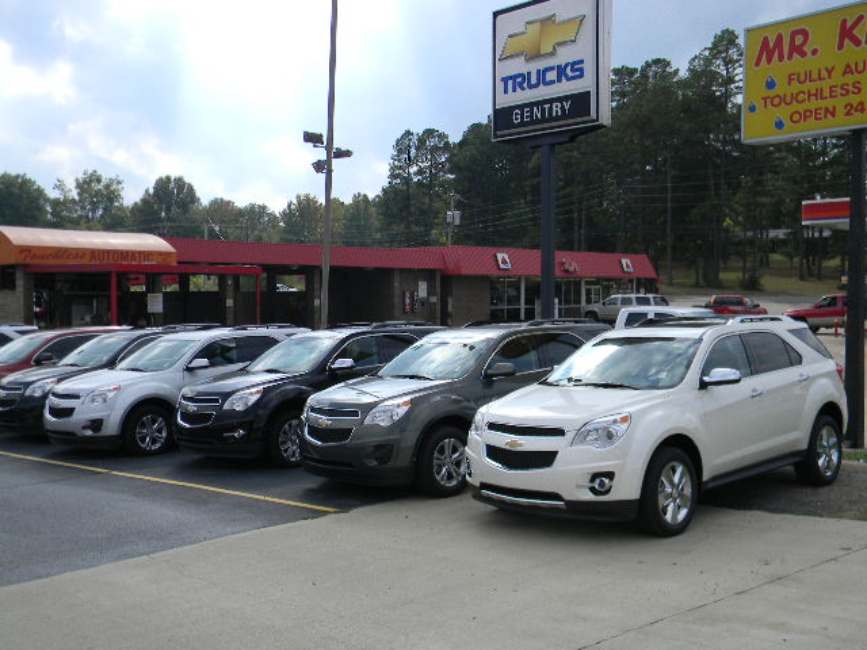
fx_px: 902
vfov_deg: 39.7
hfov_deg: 51.4
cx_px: 434
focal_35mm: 36
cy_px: 325
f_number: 7.4
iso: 80
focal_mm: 6.4
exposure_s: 1/210
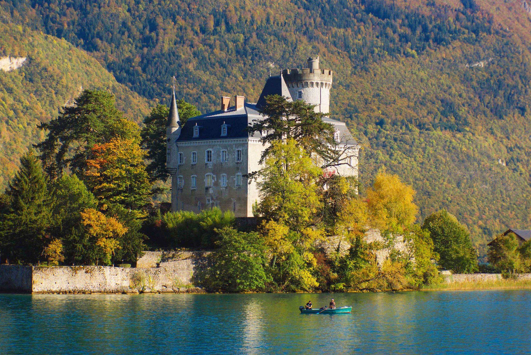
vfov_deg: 20.4
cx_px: 266
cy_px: 178
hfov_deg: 30.0
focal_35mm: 67
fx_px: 989
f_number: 8
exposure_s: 1/500
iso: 200
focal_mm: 45
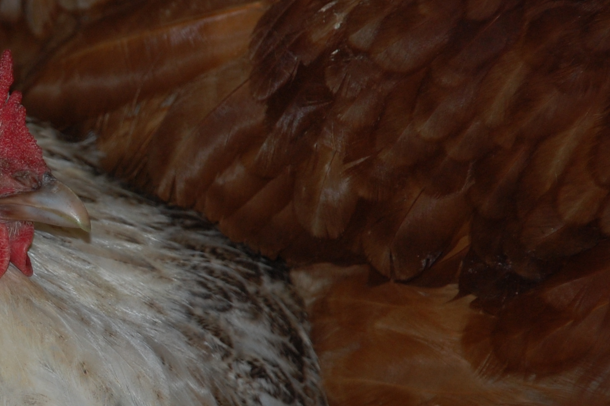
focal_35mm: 418
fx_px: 7078
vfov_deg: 3.3
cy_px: 289
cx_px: 19
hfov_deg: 4.9
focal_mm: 135
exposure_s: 1/60
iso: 400
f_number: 5.6
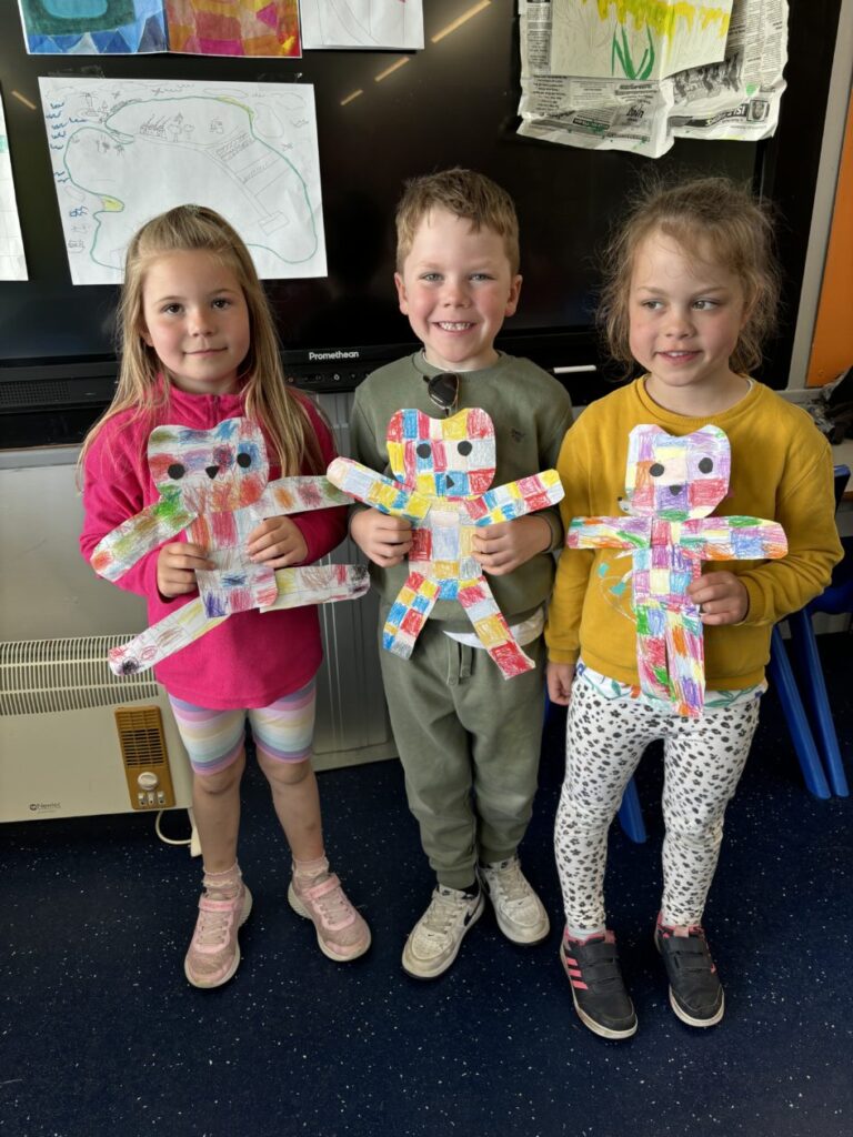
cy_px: 568
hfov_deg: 53.1
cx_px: 426
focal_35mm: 26
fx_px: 854
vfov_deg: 67.3
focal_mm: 5.96
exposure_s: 1/100
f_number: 1.6
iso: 32
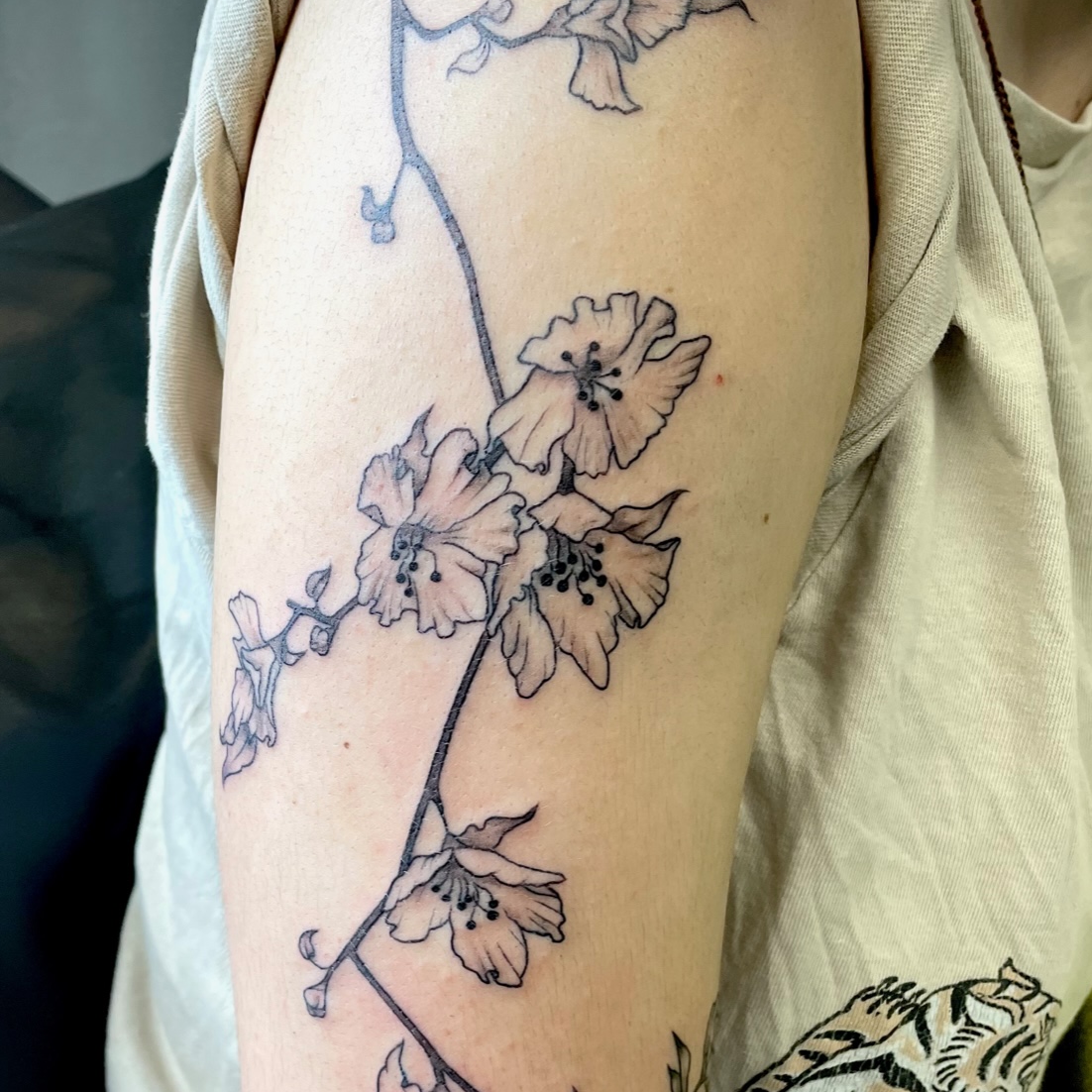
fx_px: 1285
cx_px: 562
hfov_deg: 46.0
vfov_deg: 46.0
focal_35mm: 36
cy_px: 585
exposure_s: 1/120
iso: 64
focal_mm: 4.2
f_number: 1.6
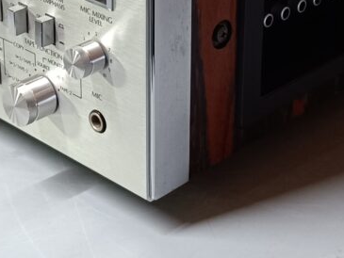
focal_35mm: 101
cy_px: -66
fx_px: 1004
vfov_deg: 14.1
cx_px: 184
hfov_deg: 19.4
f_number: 1.88
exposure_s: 1/25
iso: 702
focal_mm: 5.59
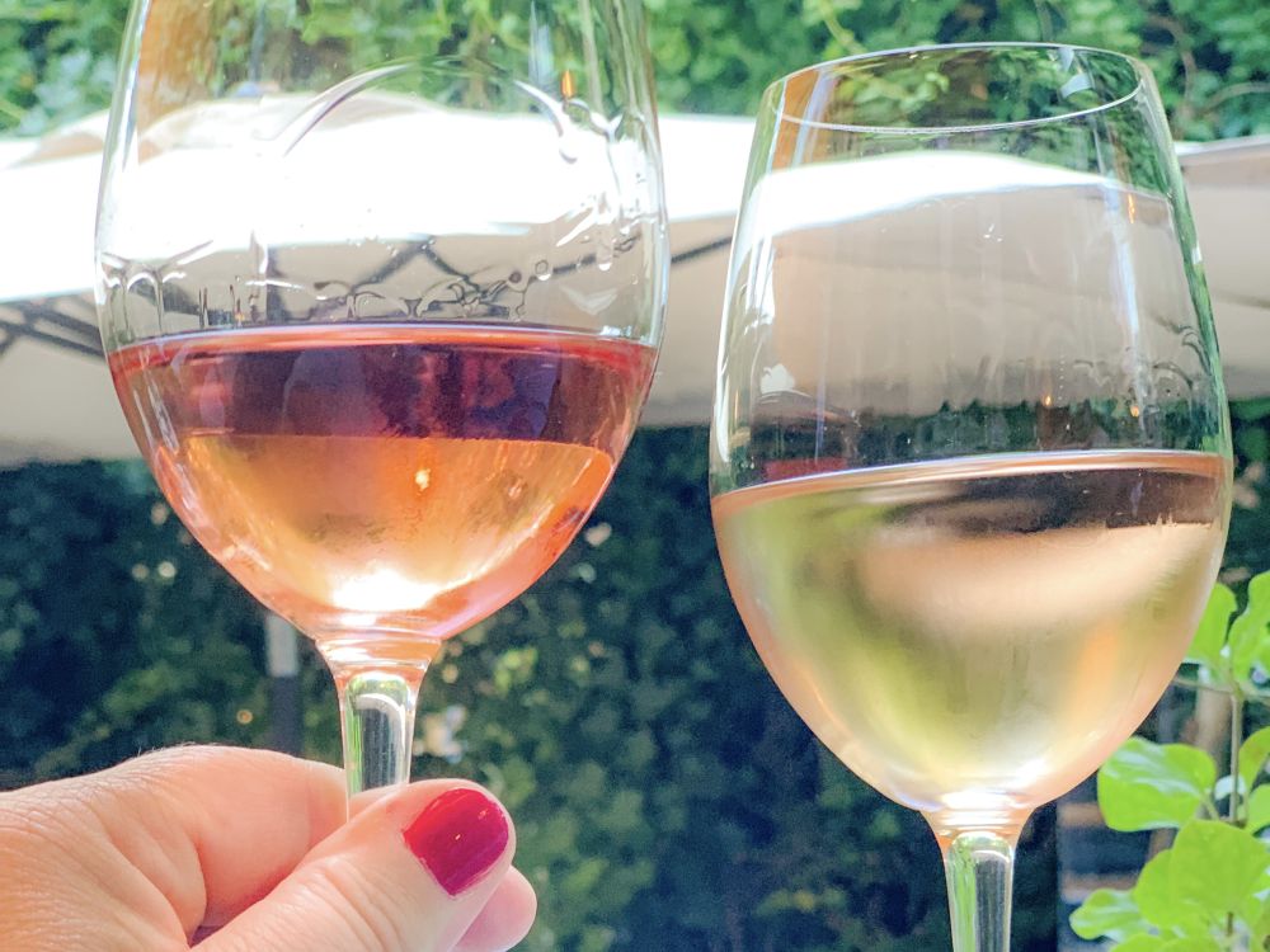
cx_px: 635
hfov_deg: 36.8
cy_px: 476
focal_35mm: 52
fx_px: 1908
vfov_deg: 28.0
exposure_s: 1/60
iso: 125
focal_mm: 6
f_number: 2.4
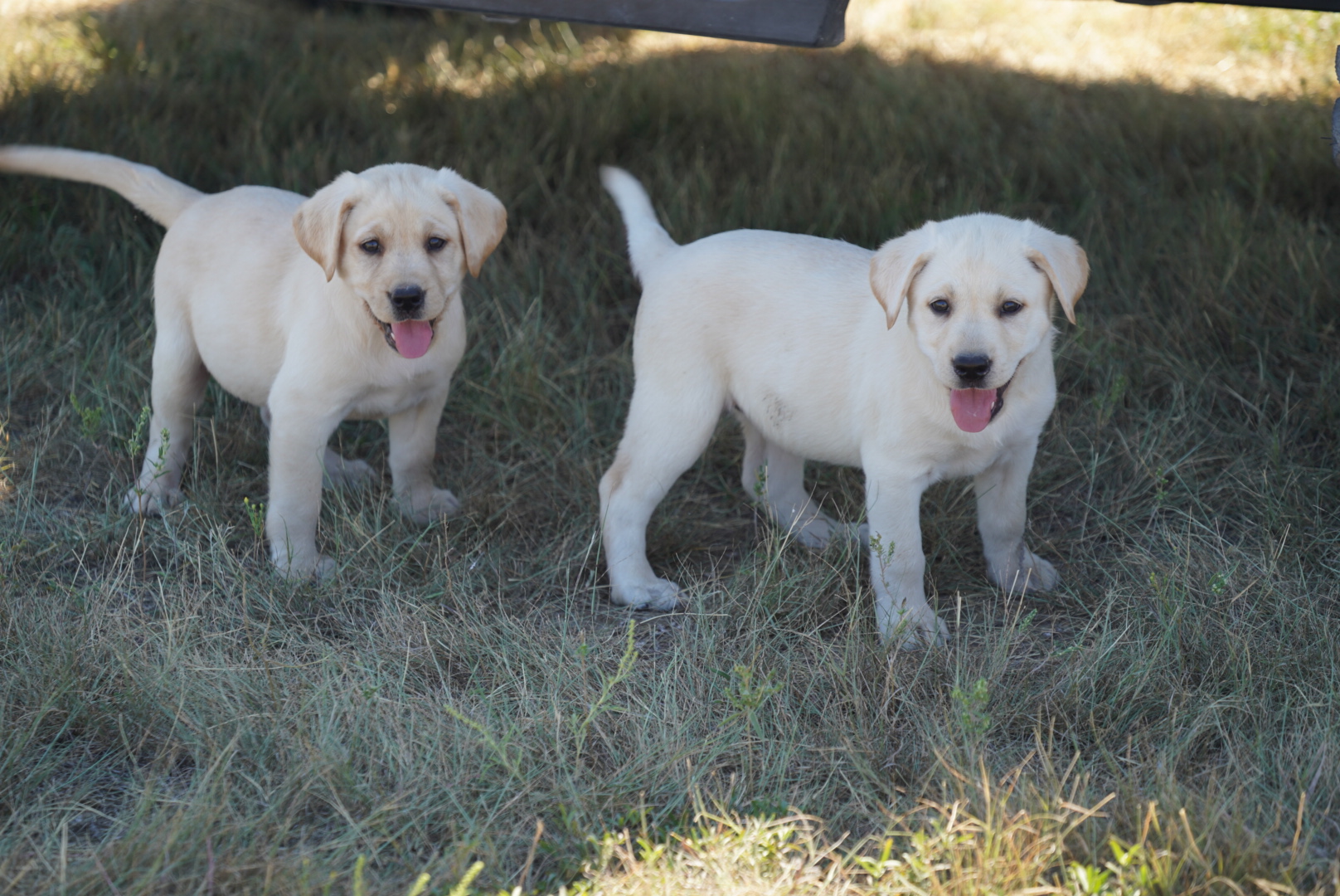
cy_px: 448
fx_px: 6407
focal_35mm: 172
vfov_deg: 8.0
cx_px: 670
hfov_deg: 11.9
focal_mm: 172
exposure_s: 1/200
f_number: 5.6
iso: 200
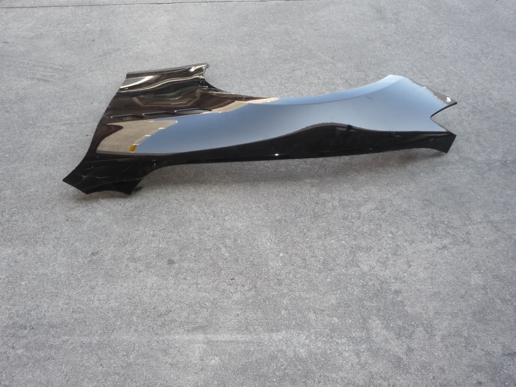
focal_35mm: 32
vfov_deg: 44.2
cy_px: 194
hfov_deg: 56.8
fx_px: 477
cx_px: 258
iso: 100
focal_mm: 4.7
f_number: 3.3
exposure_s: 1/80
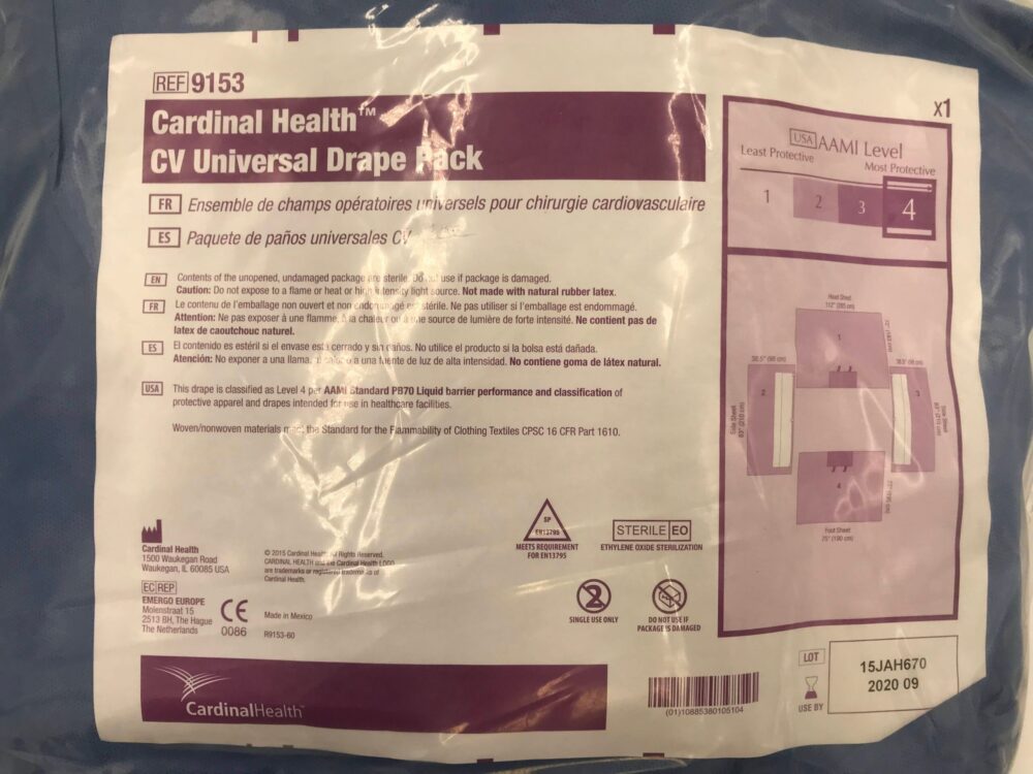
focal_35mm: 28
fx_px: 836
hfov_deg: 63.4
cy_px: 387
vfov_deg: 49.7
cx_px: 516
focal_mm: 3.99
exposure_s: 1/120
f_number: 1.8
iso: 25
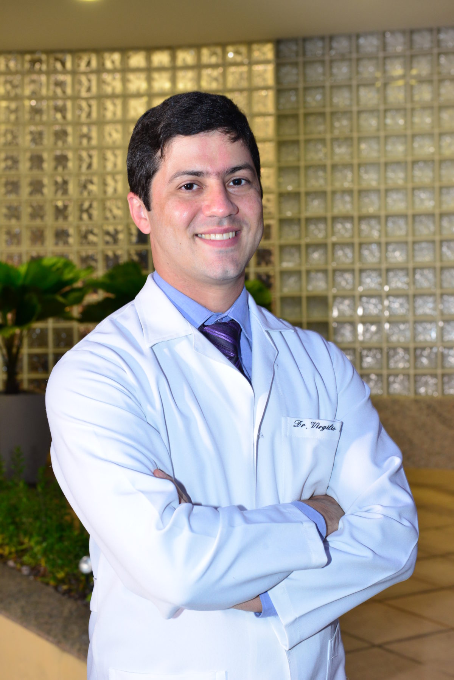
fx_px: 1172
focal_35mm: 62
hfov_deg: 21.9
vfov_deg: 32.4
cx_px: 227
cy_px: 340
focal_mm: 62
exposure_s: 1/25
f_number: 7.1
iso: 1250
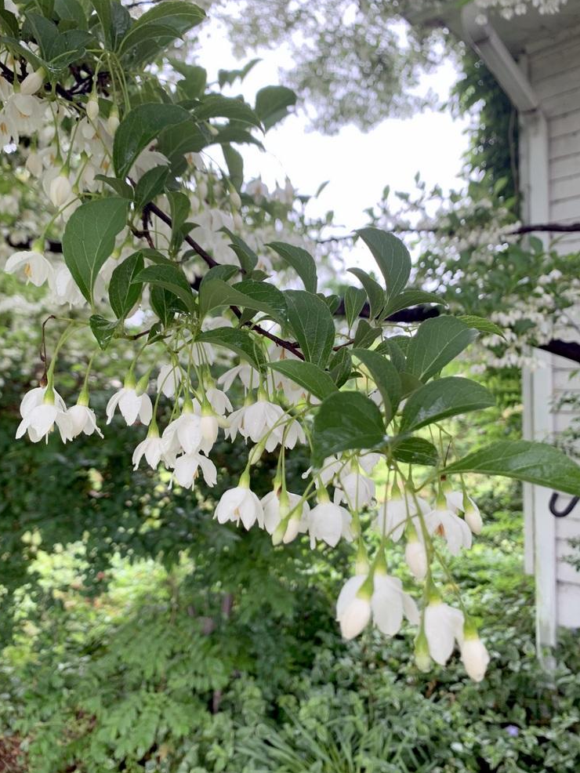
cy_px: 381
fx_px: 603
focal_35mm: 27
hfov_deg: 51.4
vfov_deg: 65.3
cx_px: 280
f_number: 1.8
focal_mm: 4.25
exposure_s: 1/122
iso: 25
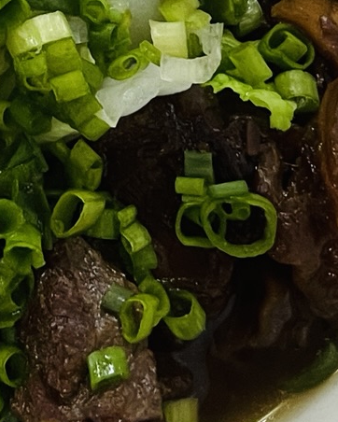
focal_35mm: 108
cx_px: -35
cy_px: -291
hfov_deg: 14.0
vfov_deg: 15.7
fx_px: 1350
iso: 200
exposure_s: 1/60
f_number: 1.6
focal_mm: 5.1
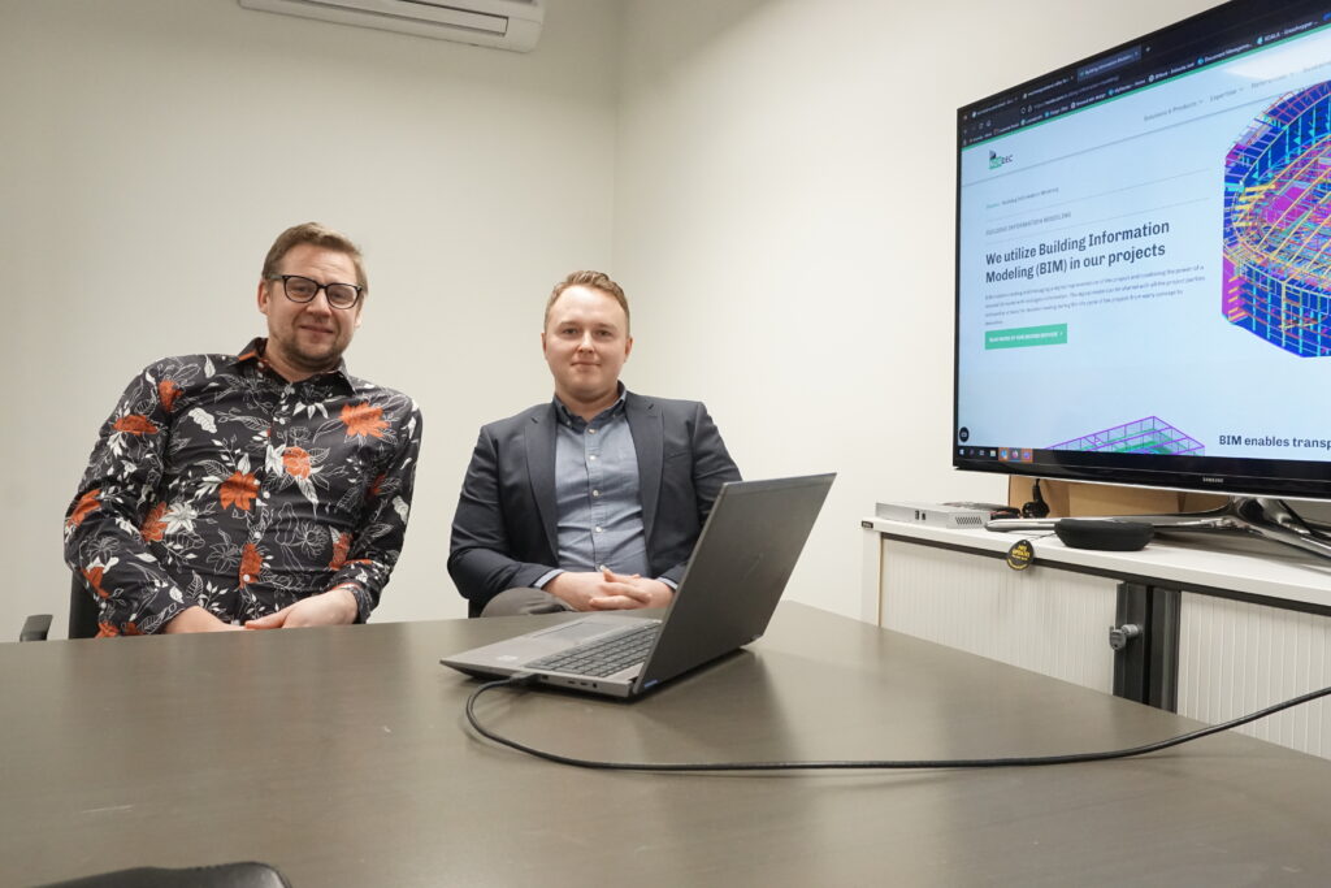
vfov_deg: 43.6
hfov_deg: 61.9
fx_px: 1109
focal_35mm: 30
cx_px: 666
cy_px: 444
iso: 2000
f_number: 7.1
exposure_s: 1/60
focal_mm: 20
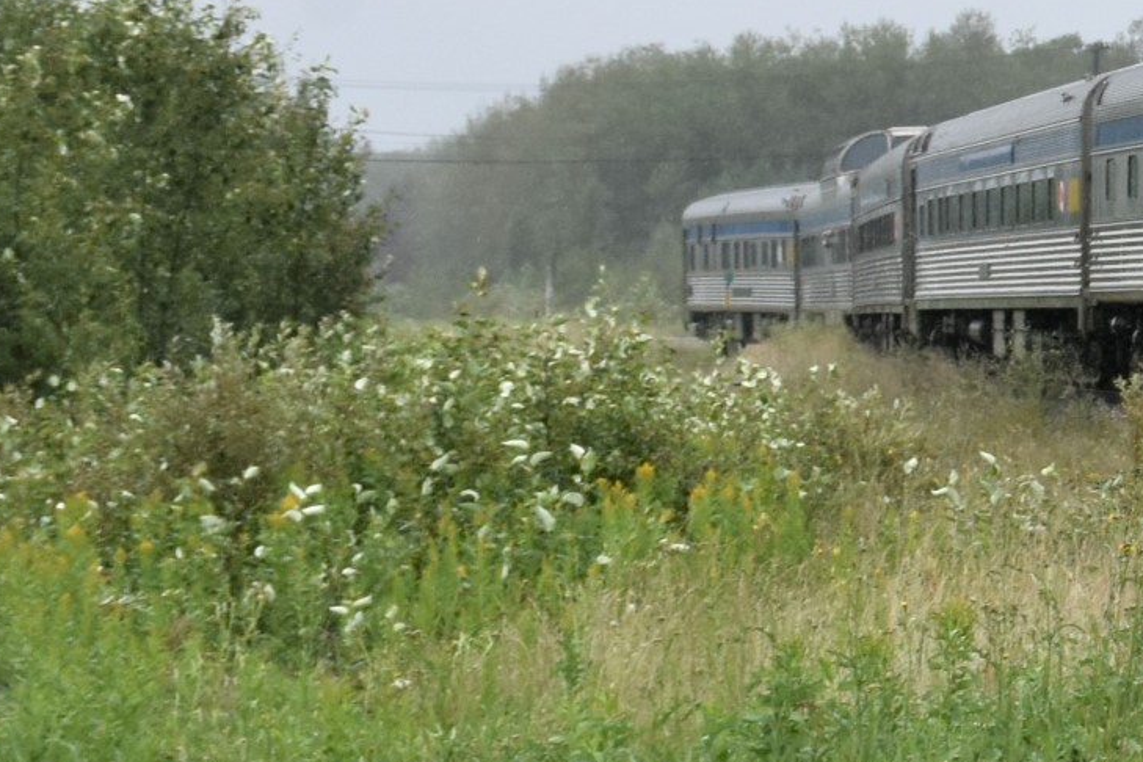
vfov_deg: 6.3
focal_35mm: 216
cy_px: 45
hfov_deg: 9.0
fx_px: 6859
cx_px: 2281
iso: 320
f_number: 8
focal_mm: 35
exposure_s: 1/500
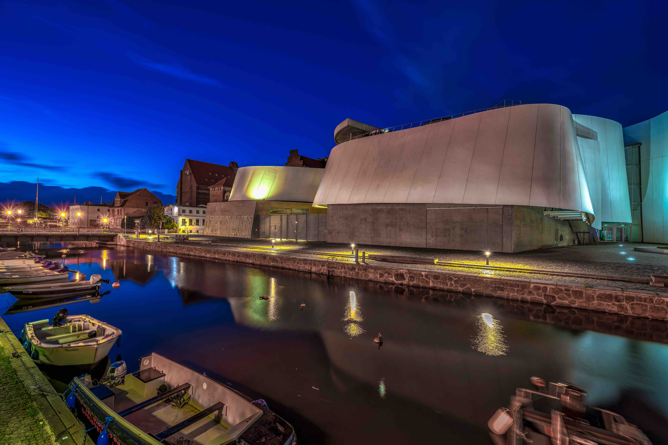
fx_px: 297
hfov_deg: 96.7
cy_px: 222
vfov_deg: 73.8
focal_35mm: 16
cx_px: 334
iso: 200
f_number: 8
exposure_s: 15
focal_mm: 16
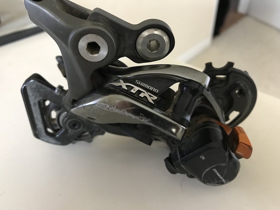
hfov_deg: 63.4
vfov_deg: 49.7
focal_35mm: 28
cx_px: 140
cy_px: 105
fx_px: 226
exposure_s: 1/9
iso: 100
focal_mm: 3.99
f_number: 1.8
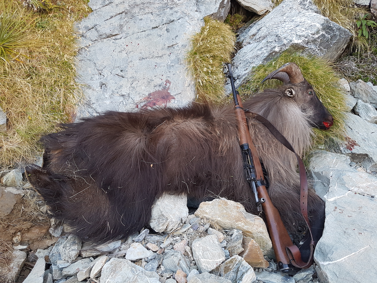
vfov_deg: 53.1
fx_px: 283
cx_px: 188
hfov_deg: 67.3
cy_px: 142
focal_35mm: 26
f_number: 1.7
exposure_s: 1/100
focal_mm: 4.2
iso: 100
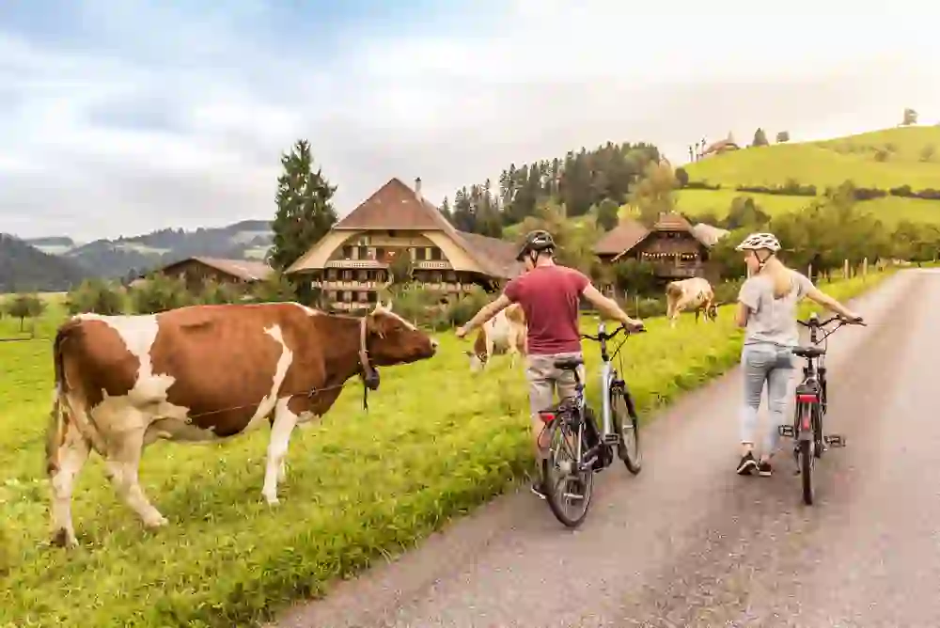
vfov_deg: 46.5
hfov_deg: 65.4
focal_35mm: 28
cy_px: 314
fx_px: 732
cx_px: 470
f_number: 5
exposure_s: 1/1000
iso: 280
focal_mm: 28
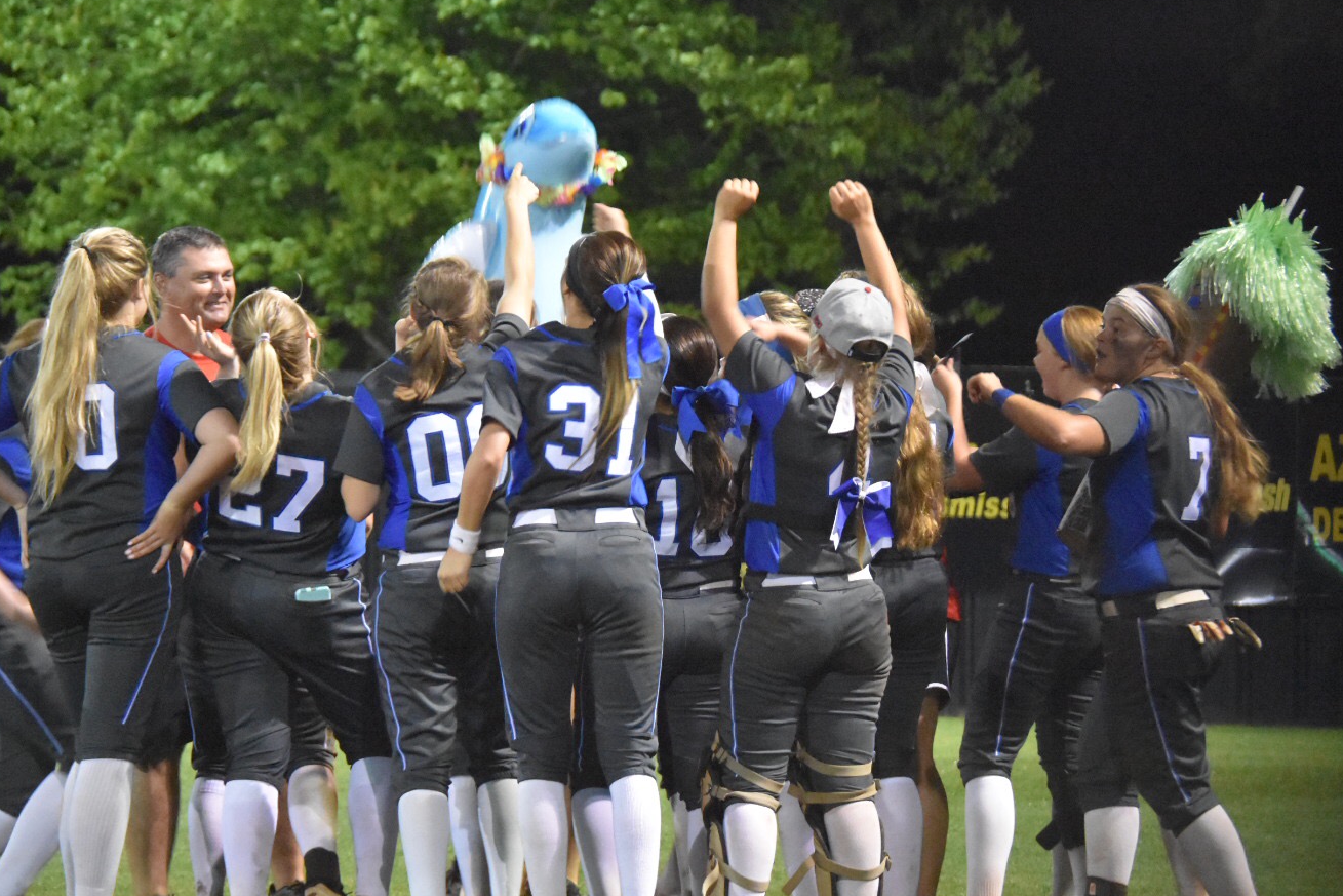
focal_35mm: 251
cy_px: 424
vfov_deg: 5.5
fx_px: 9350
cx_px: 695
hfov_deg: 8.2
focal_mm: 135
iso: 12800
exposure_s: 1/125
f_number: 5.6
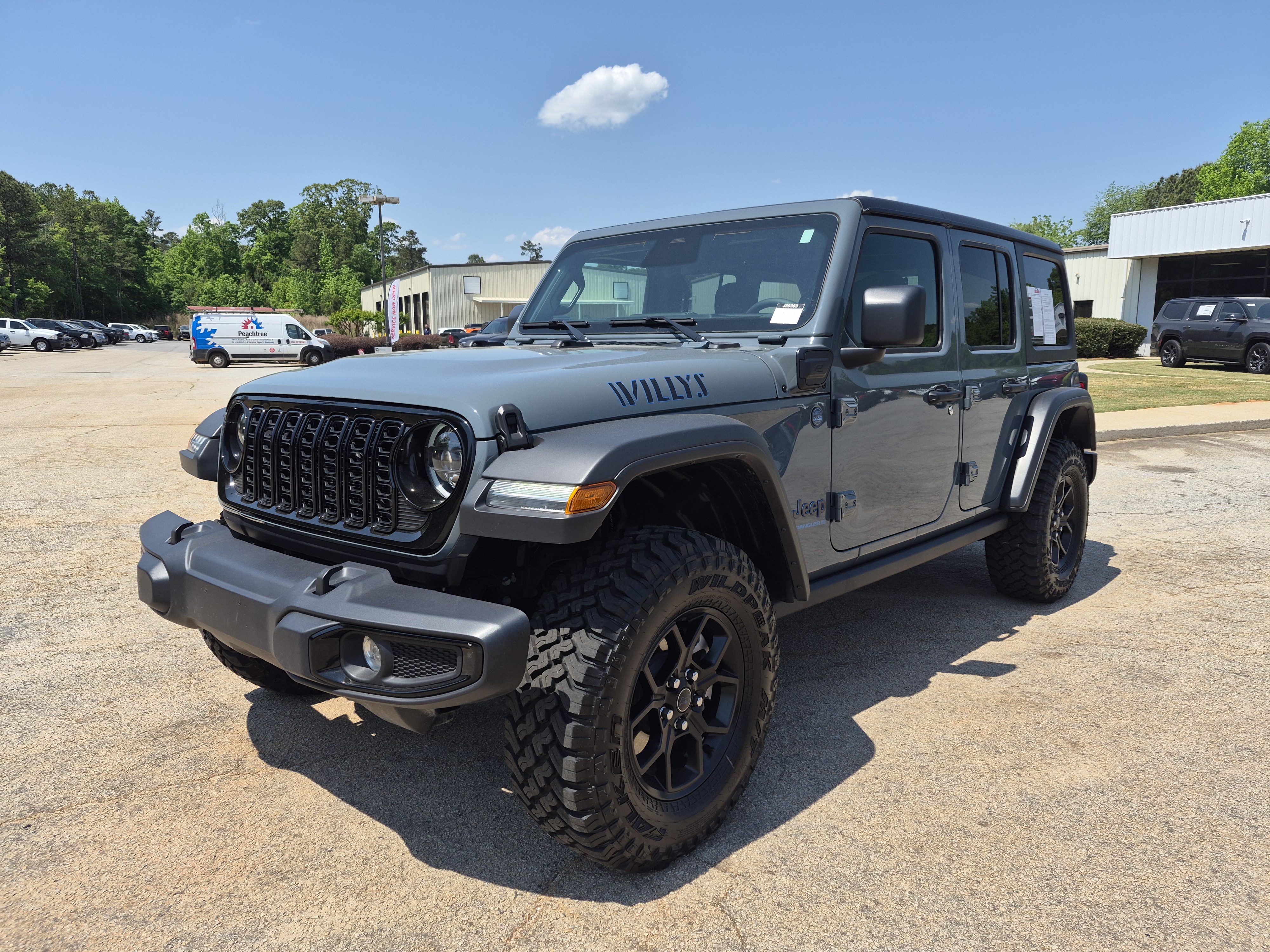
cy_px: 476
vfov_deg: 58.9
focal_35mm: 23
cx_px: 635
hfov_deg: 73.9
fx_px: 844
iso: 80
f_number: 1.8
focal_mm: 5.4
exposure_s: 1/5216
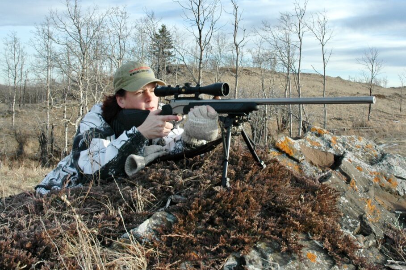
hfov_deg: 57.2
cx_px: 203
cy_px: 135
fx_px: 372
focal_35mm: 33
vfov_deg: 40.0
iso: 400
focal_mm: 22
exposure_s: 1/320
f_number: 9
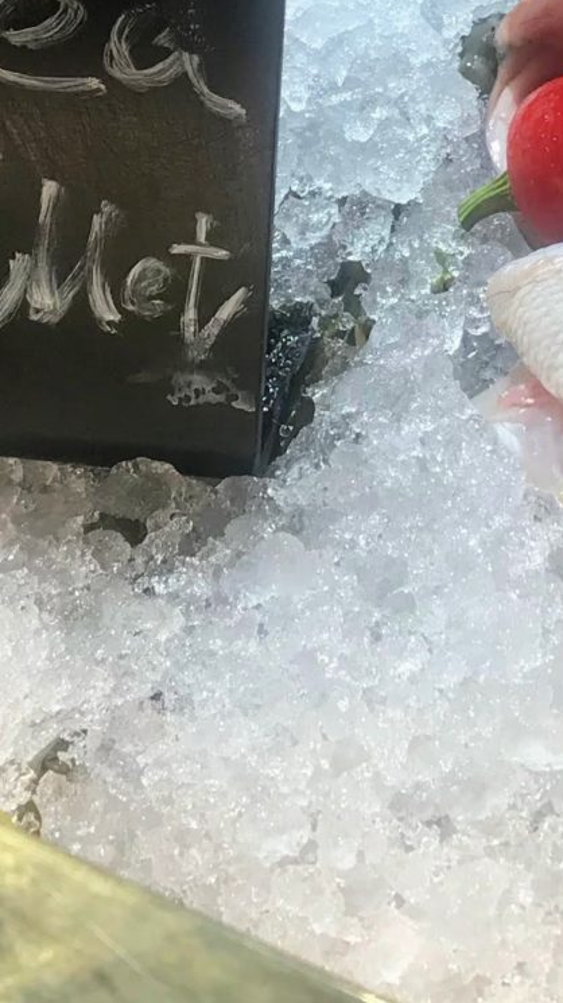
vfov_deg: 19.7
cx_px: 431
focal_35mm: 105
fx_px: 2789
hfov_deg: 11.5
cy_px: -31
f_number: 1.8
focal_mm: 3.99
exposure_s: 1/100
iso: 25
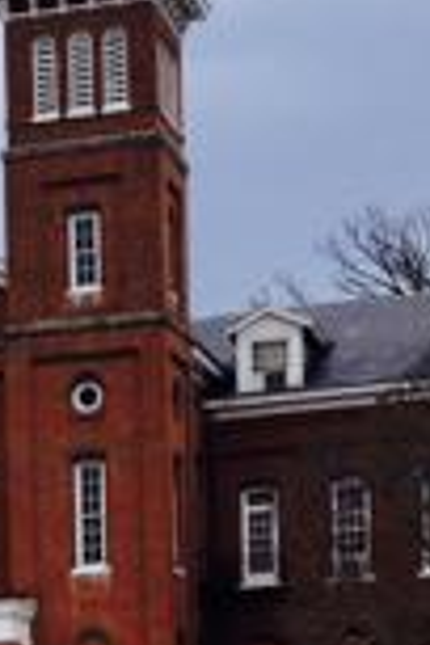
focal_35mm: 143
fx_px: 2562
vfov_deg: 13.5
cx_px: -160
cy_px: 965
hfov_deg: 9.4
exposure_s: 1/812
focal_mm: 4.28
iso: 50
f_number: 2.4
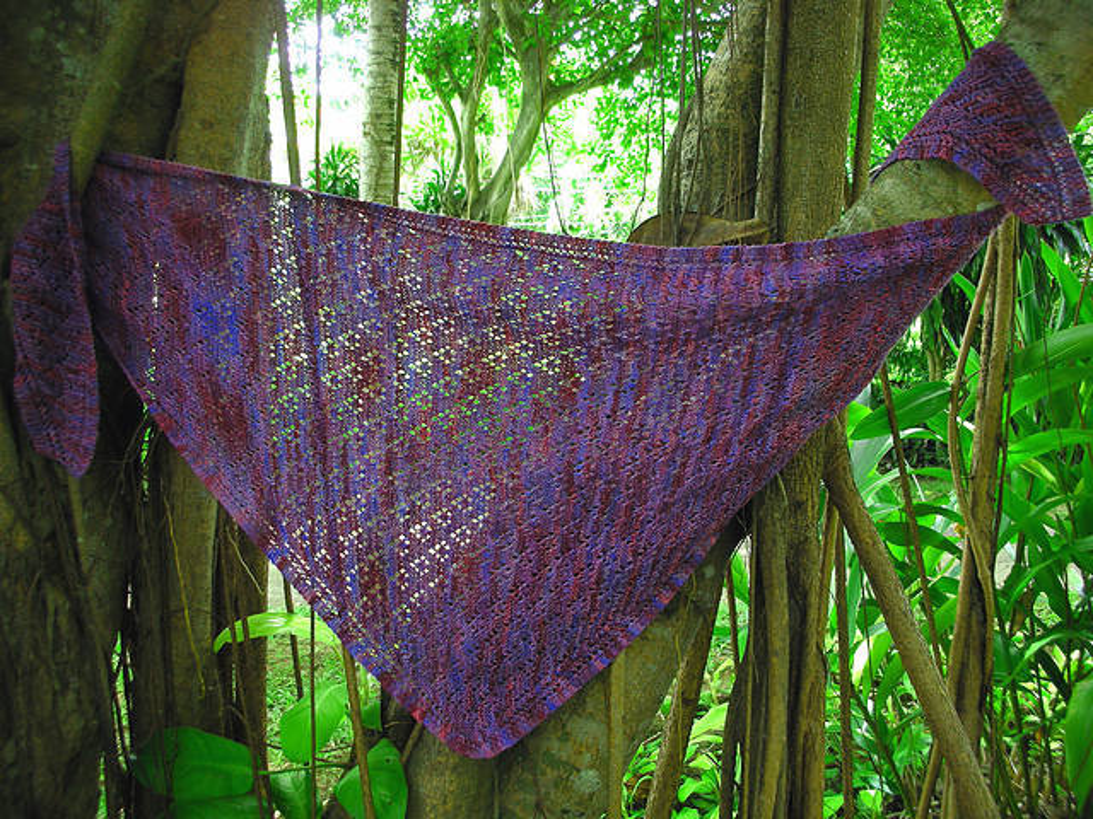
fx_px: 1105
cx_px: 546
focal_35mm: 35
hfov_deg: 52.6
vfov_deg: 40.7
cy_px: 410
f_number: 2.8
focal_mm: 5.8
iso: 50
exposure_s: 1/35.7
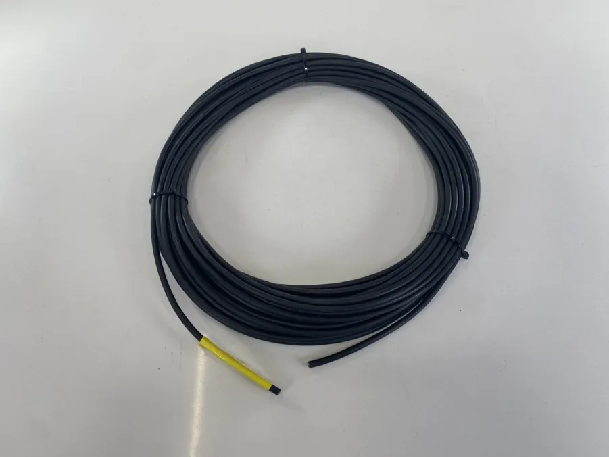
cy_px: 228
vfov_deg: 53.1
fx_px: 457
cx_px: 304
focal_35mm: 26
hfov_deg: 67.3
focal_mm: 4.25
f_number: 1.8
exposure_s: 1/267
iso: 32
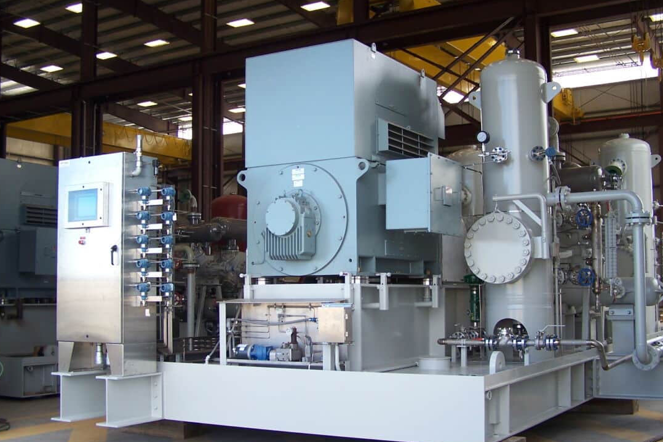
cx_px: 350
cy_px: 225
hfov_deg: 44.5
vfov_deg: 30.5
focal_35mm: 44
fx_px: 810
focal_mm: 6.3
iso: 80
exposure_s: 1/200
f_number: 2.8
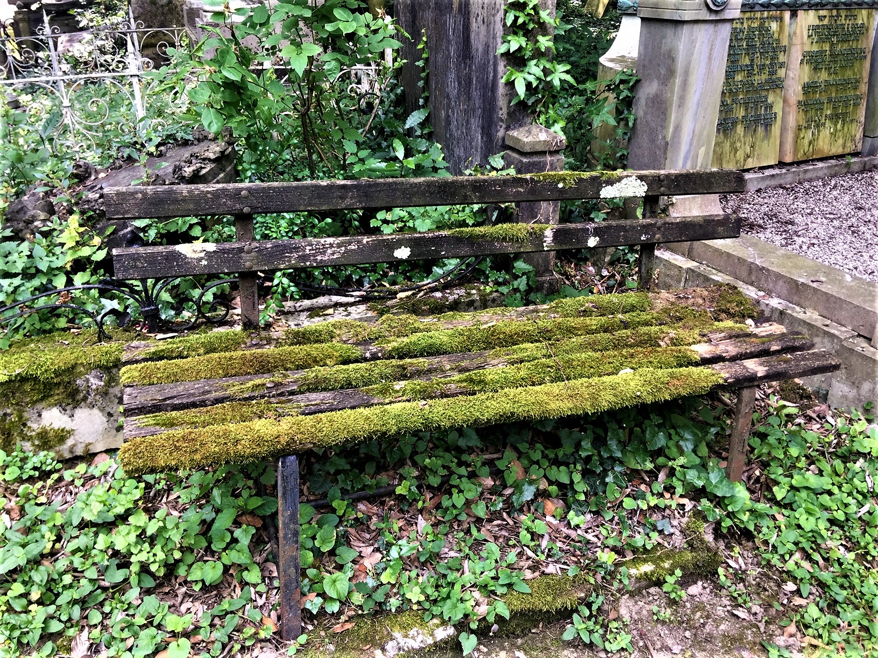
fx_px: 736
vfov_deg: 48.2
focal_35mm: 29
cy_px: 329
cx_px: 439
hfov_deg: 61.7
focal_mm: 4.15
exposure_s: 1/50
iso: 32
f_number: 2.2
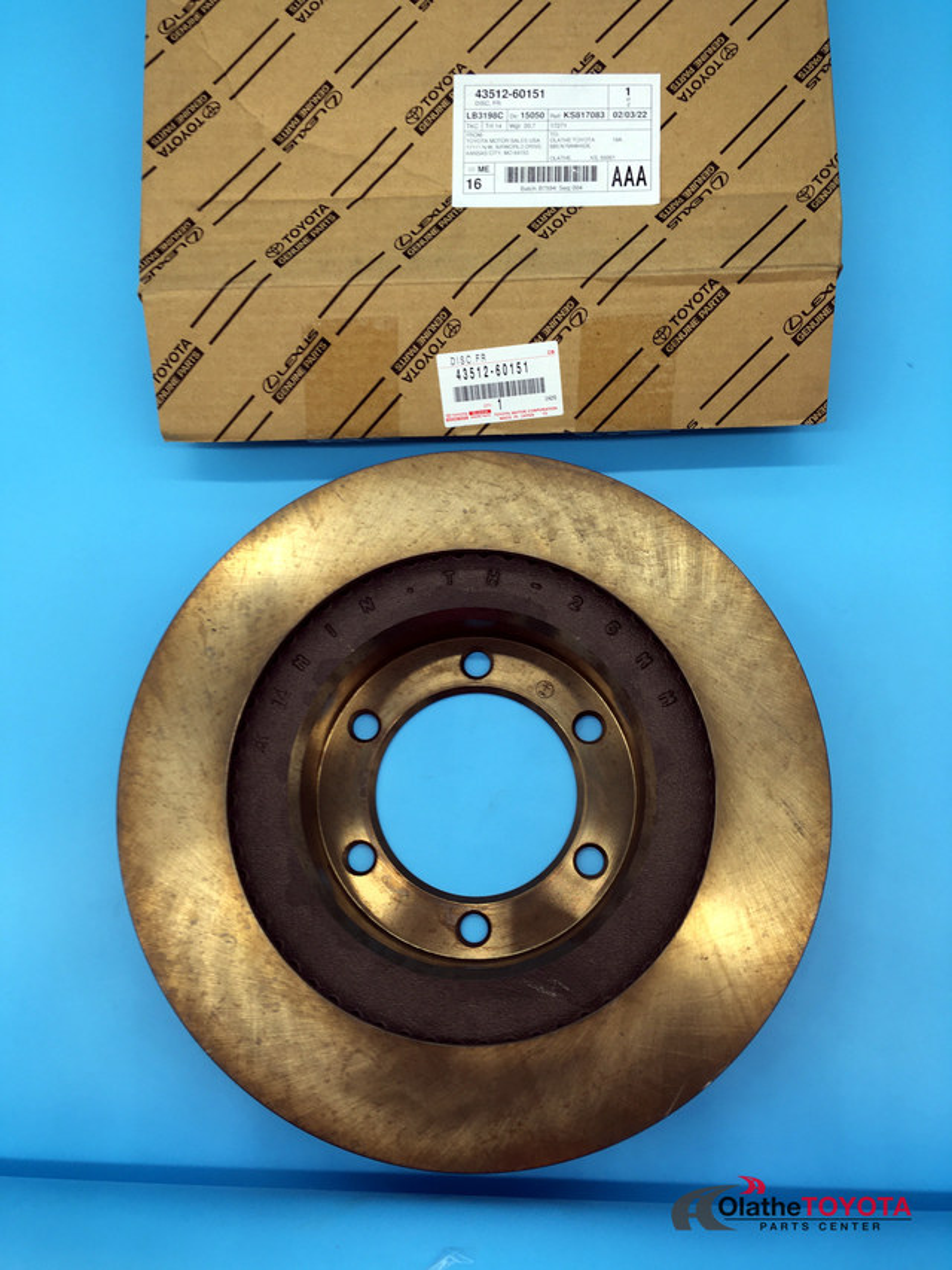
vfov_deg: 61.7
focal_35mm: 29
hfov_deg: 48.2
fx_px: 1063
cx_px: 476
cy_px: 635
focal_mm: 4.15
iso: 25
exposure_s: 1/60
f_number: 2.2
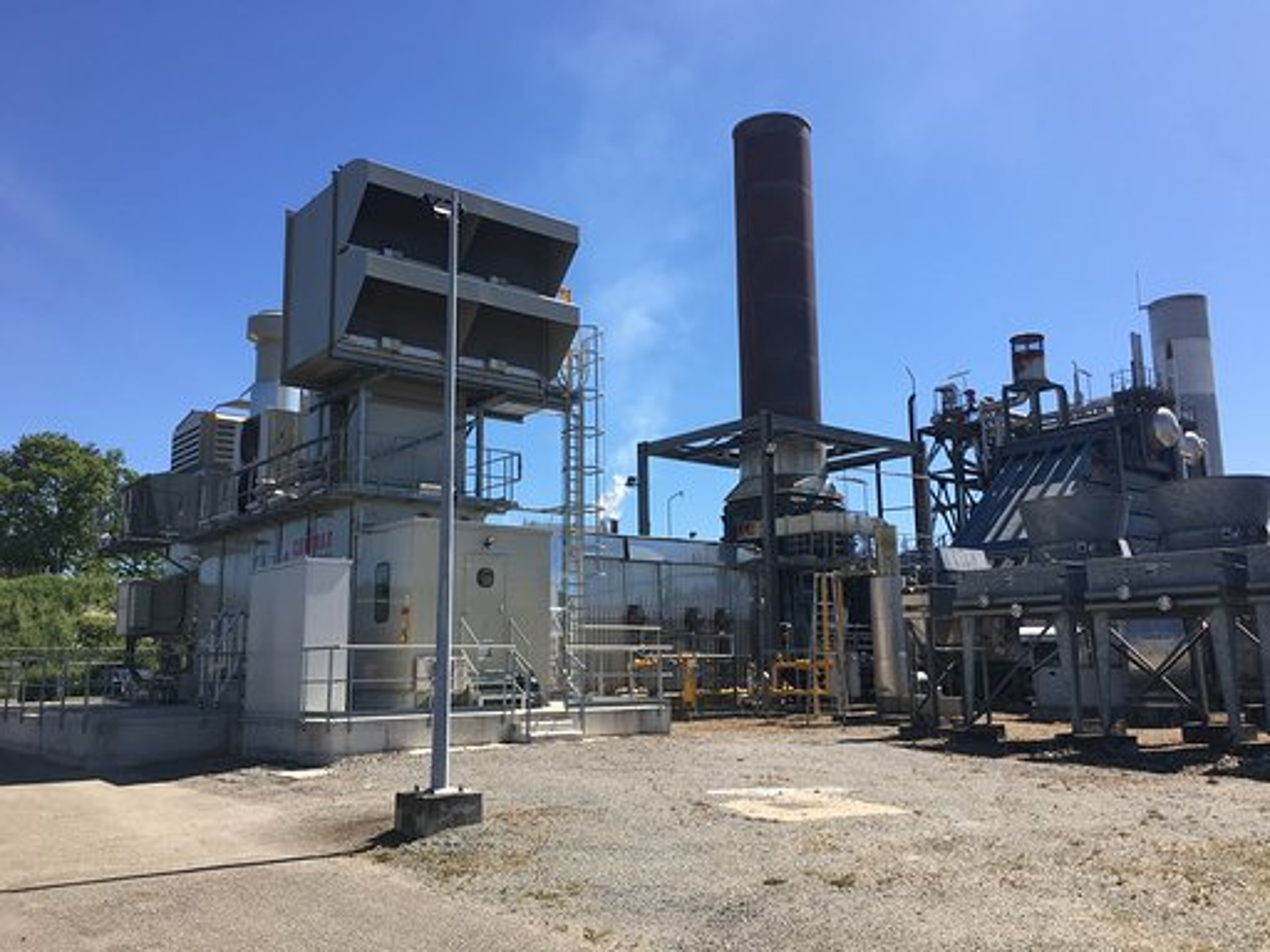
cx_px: 635
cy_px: 476
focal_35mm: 29
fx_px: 1064
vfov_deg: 48.2
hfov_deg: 61.7
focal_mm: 4.15
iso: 25
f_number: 2.2
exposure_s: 1/1451
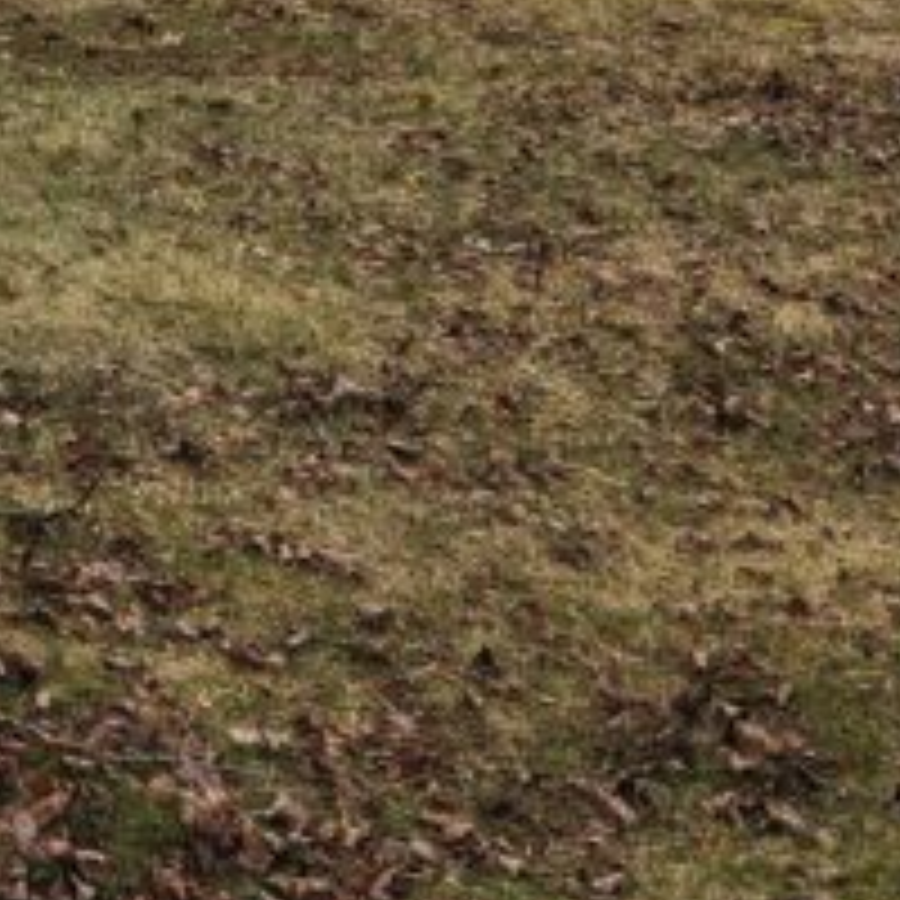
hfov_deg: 14.8
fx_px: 3059
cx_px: -675
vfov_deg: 15.2
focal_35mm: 104
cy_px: -544
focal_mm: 5.4
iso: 20
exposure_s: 1/803
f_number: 1.8
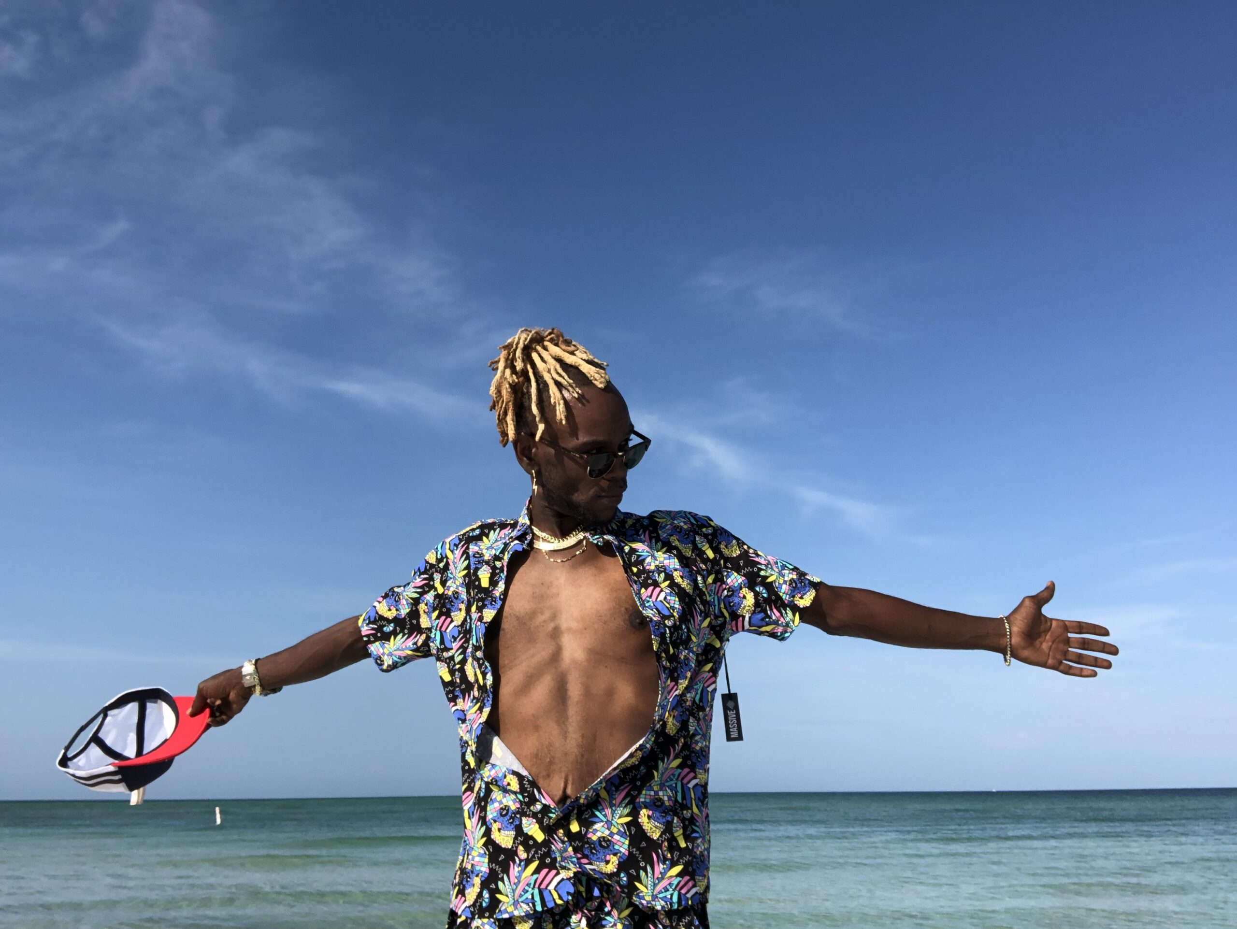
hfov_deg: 56.8
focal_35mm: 32
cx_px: 618
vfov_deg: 44.2
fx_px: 1144
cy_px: 464
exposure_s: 1/1167
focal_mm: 2.87
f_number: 2.2
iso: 20
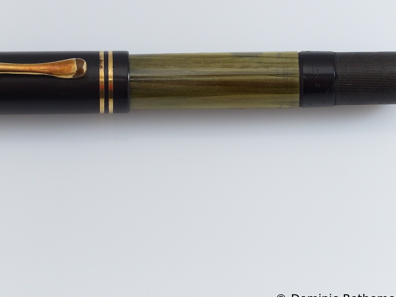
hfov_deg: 3.7
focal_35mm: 536
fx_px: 6132
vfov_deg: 2.8
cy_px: 75
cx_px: 108
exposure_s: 1/100
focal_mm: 60.8
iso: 100
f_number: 3.2
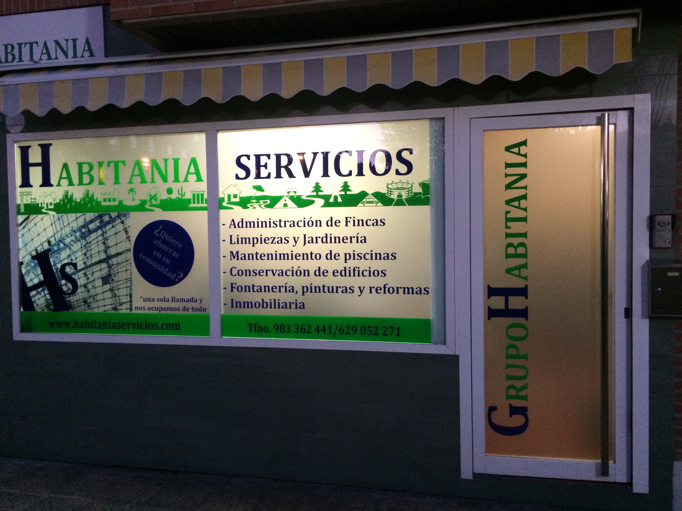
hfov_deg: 61.7
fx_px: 571
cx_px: 341
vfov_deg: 48.2
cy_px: 256
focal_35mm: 29
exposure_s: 1/20
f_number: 2.2
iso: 320
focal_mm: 4.15
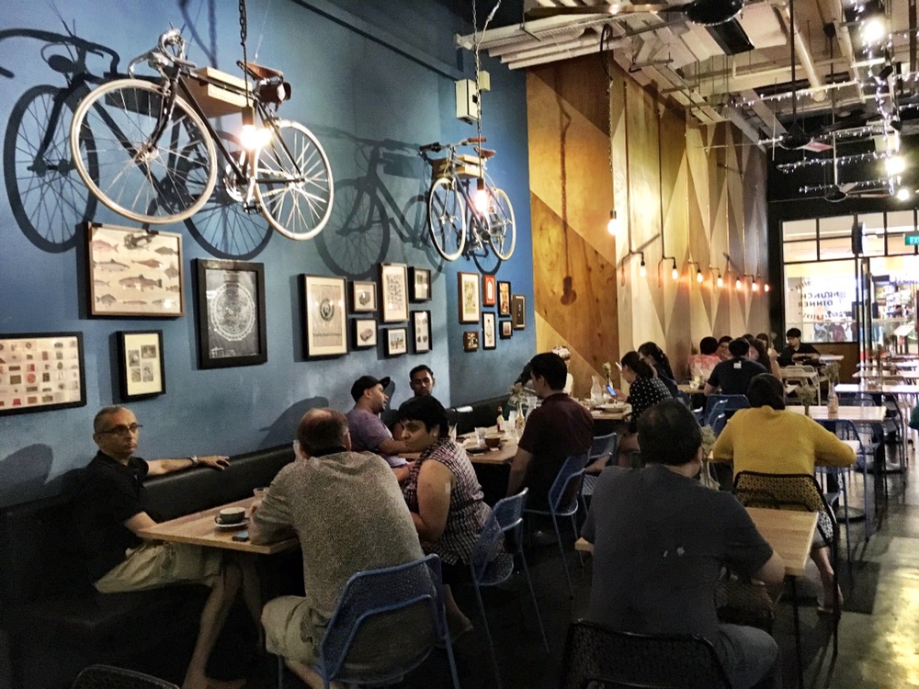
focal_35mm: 29
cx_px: 460
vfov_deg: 48.2
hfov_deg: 61.7
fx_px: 770
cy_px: 344
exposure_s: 1/17
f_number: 2.2
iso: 250
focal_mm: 4.15
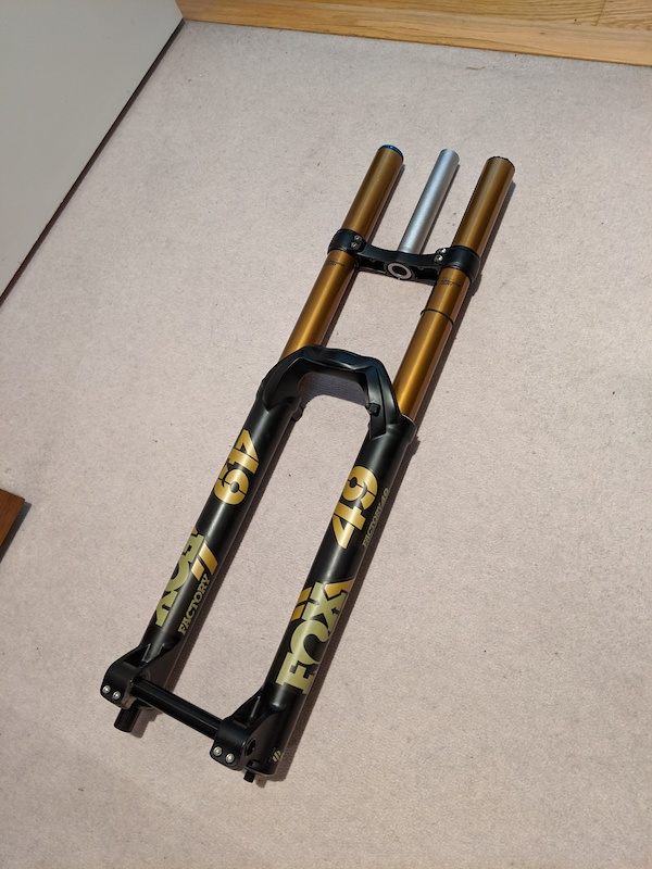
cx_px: 326
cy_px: 434
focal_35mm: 27
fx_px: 678
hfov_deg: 51.4
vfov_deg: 65.3
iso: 314
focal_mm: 4.44
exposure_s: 1/25
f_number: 1.8
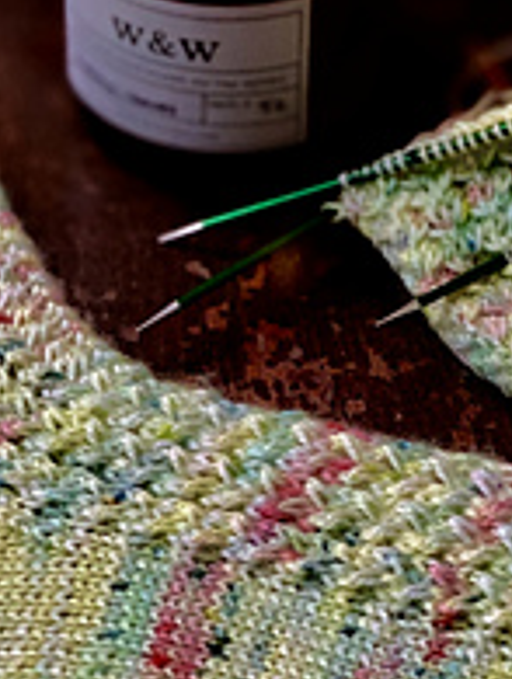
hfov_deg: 11.2
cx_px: 259
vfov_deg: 14.6
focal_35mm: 133
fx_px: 2614
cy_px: 24
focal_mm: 6
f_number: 2.4
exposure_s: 1/40
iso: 500
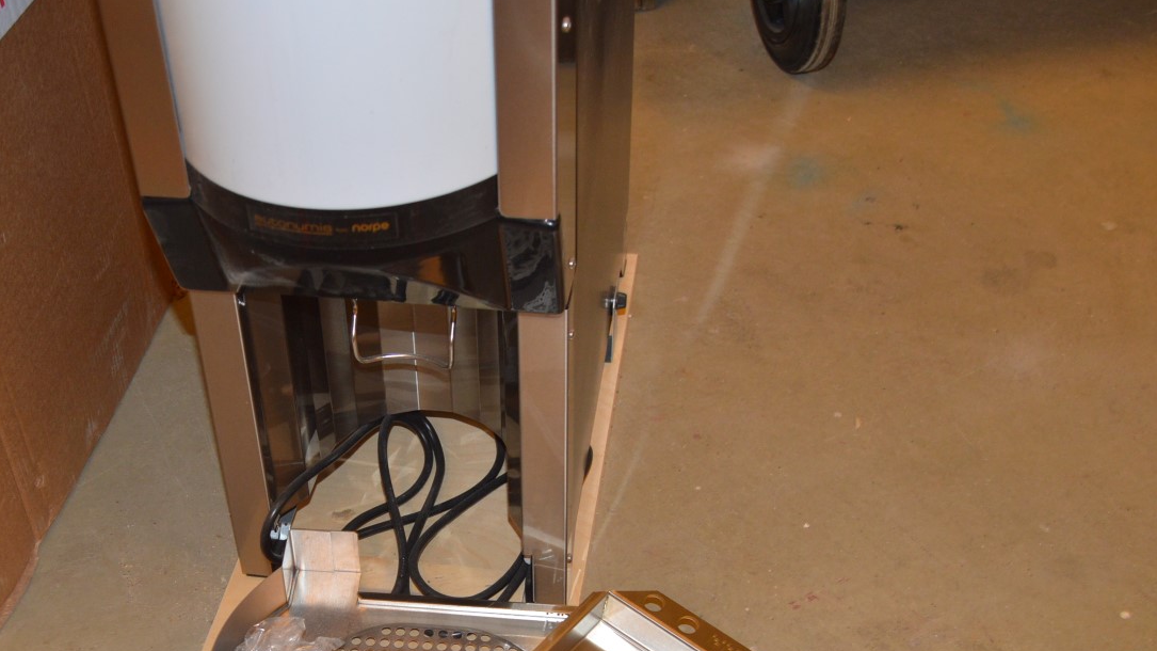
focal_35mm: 47
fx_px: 1442
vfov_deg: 24.9
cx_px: 387
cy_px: 539
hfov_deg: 43.1
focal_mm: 20
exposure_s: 1/100
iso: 400
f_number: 4
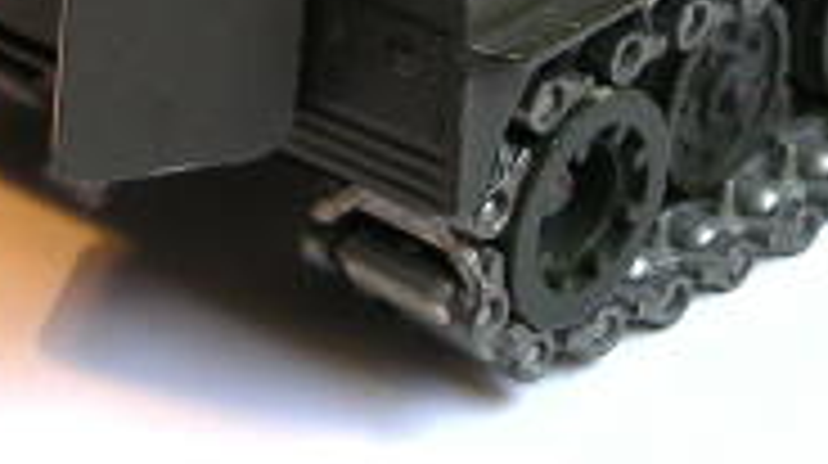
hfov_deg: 14.9
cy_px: -108
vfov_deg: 8.3
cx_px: 220
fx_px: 3158
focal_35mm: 144
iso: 100
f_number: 2.8
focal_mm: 5.8
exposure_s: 1/139
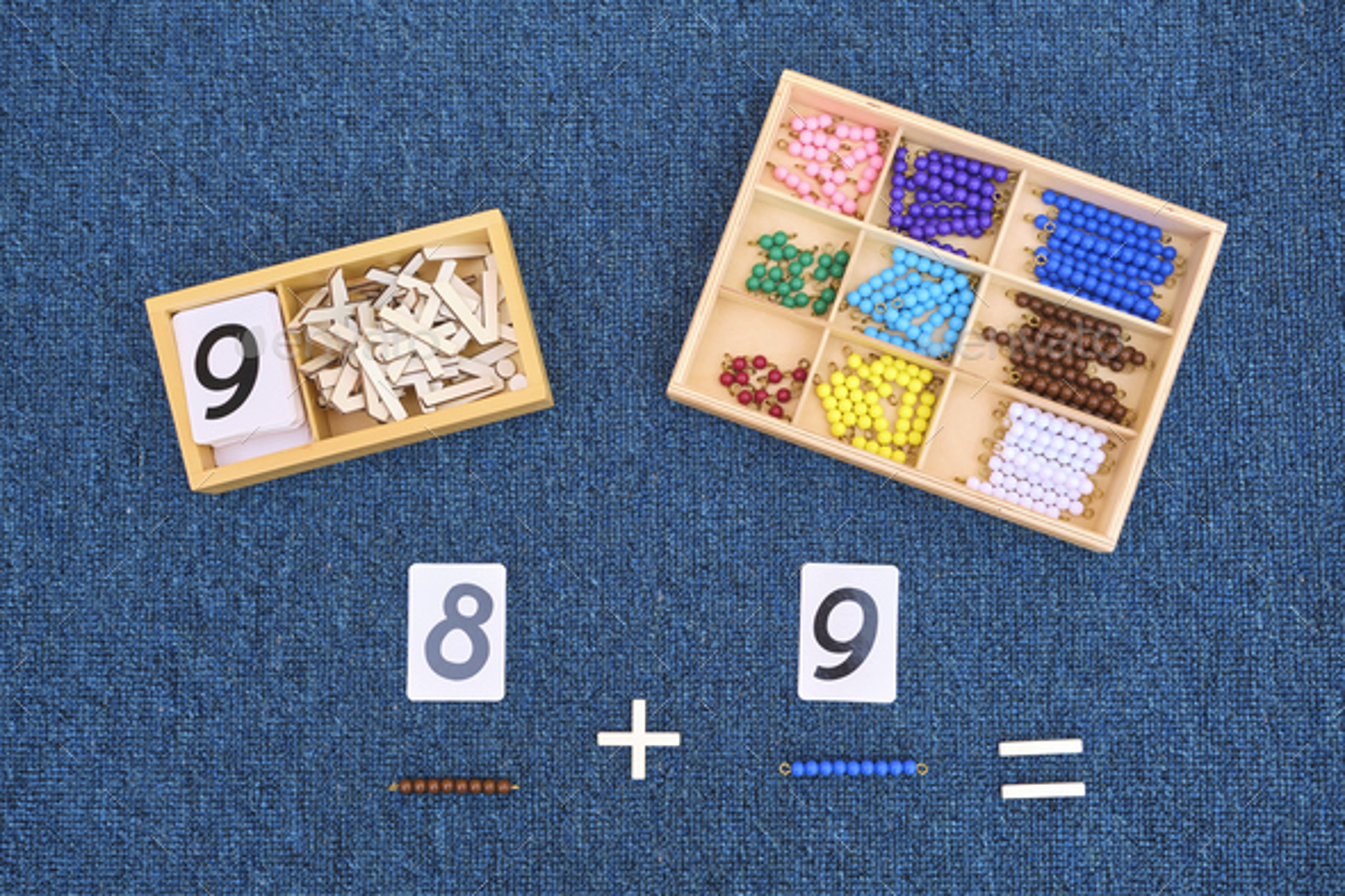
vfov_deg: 32.6
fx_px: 1531
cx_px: 672
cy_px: 448
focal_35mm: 41
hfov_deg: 47.4
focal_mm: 27
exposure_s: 1/250
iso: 320
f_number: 4.5
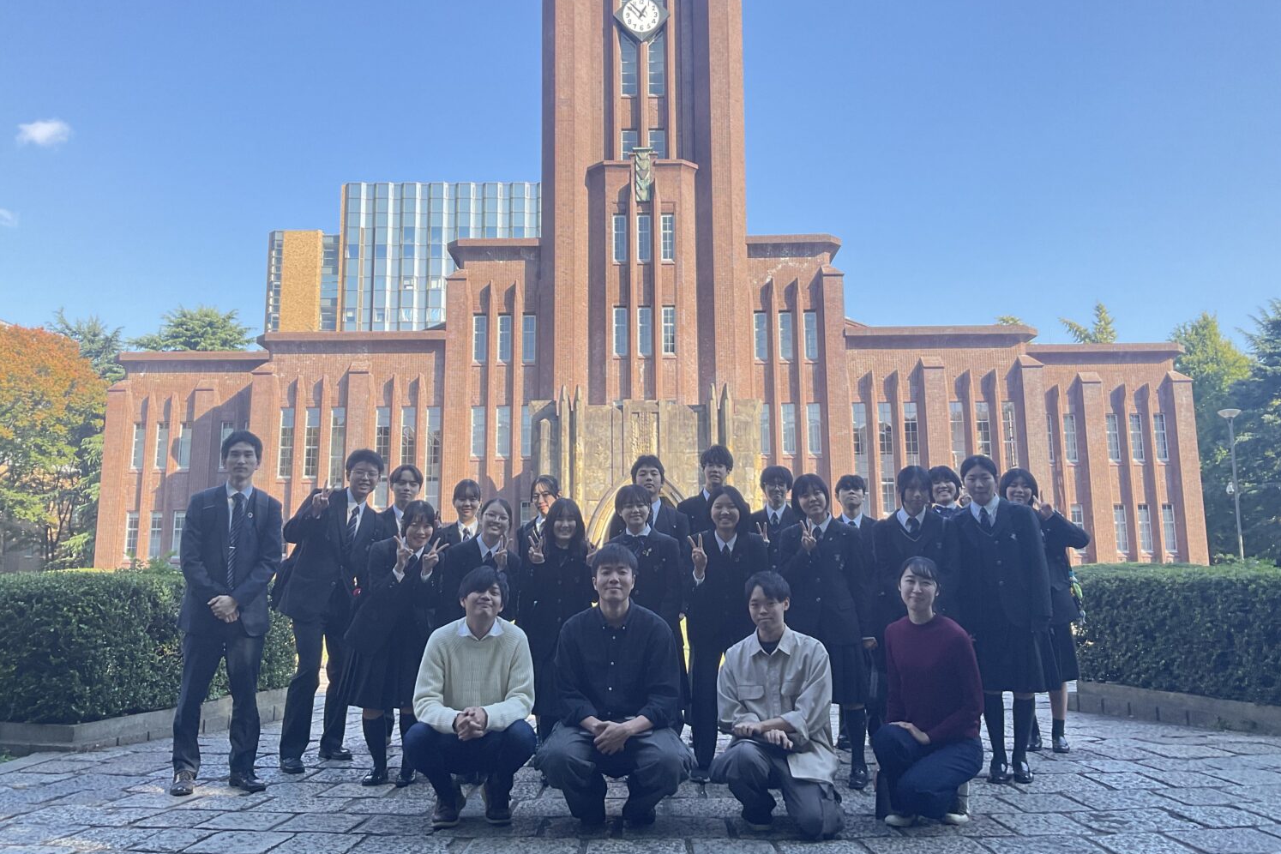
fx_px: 1103
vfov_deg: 42.3
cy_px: 377
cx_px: 630
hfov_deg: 60.3
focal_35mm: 31
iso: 16
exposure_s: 1/425
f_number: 1.8
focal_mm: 3
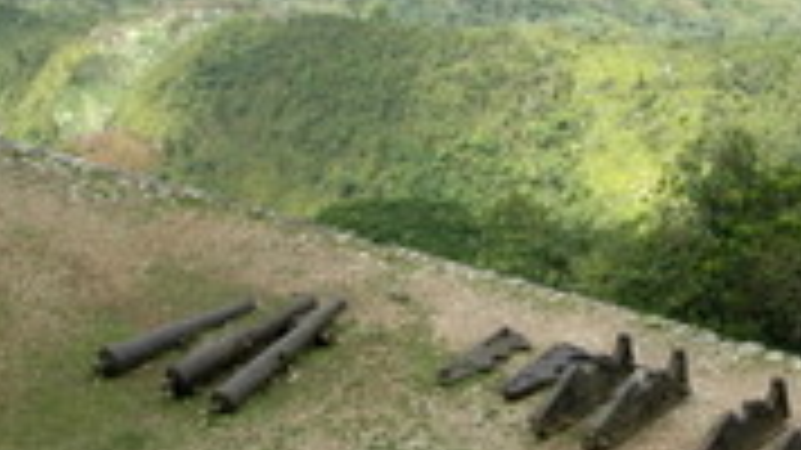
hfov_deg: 24.9
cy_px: 153
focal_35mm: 83
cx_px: 693
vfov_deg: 14.5
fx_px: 1769
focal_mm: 21
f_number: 9
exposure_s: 1/320
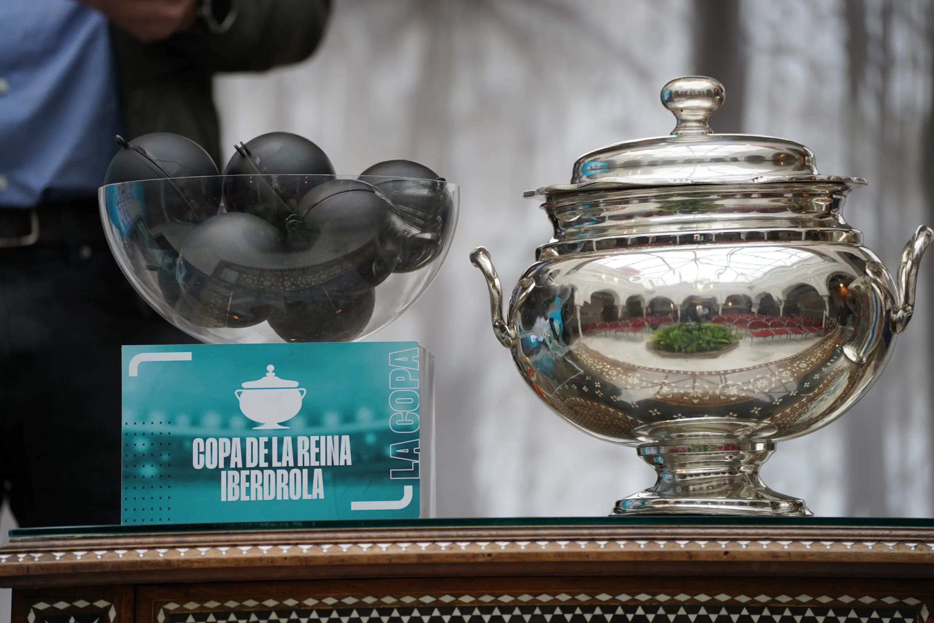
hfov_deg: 11.5
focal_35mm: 179
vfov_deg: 7.7
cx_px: 467
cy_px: 312
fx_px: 4644
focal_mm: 179
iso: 500
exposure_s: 1/200
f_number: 5.6
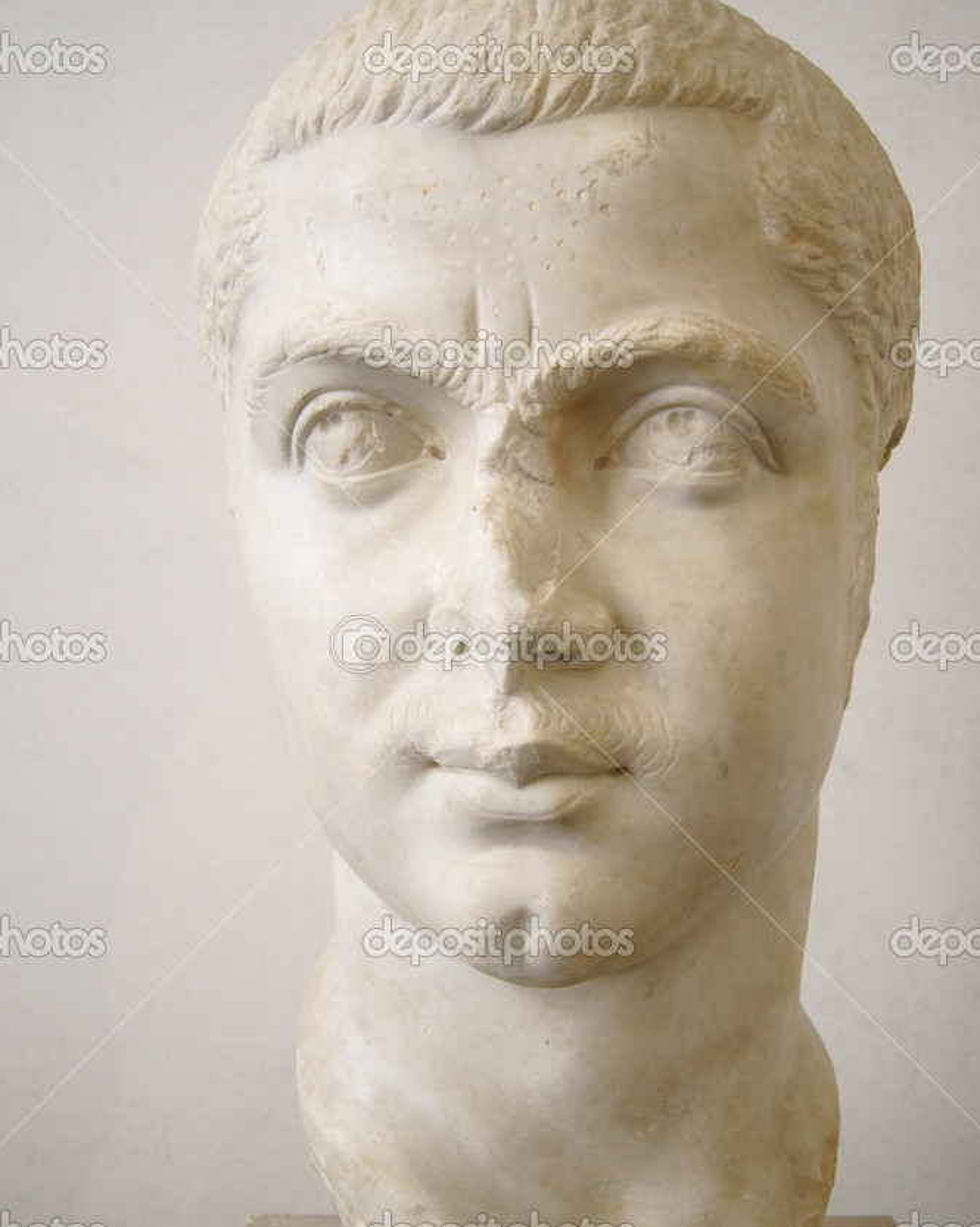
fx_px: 1632
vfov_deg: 41.2
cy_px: 647
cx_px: 499
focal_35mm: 45
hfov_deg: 33.4
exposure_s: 1/50
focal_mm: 26
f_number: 4.5
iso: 160
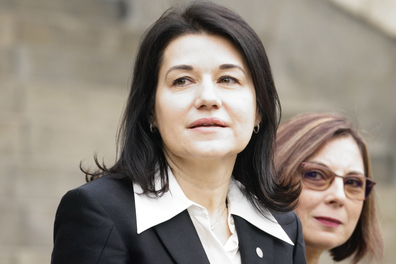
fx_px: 2079
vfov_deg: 7.3
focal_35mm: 189
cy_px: 132
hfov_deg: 10.9
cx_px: 198
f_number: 5
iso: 640
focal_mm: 189
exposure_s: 1/320
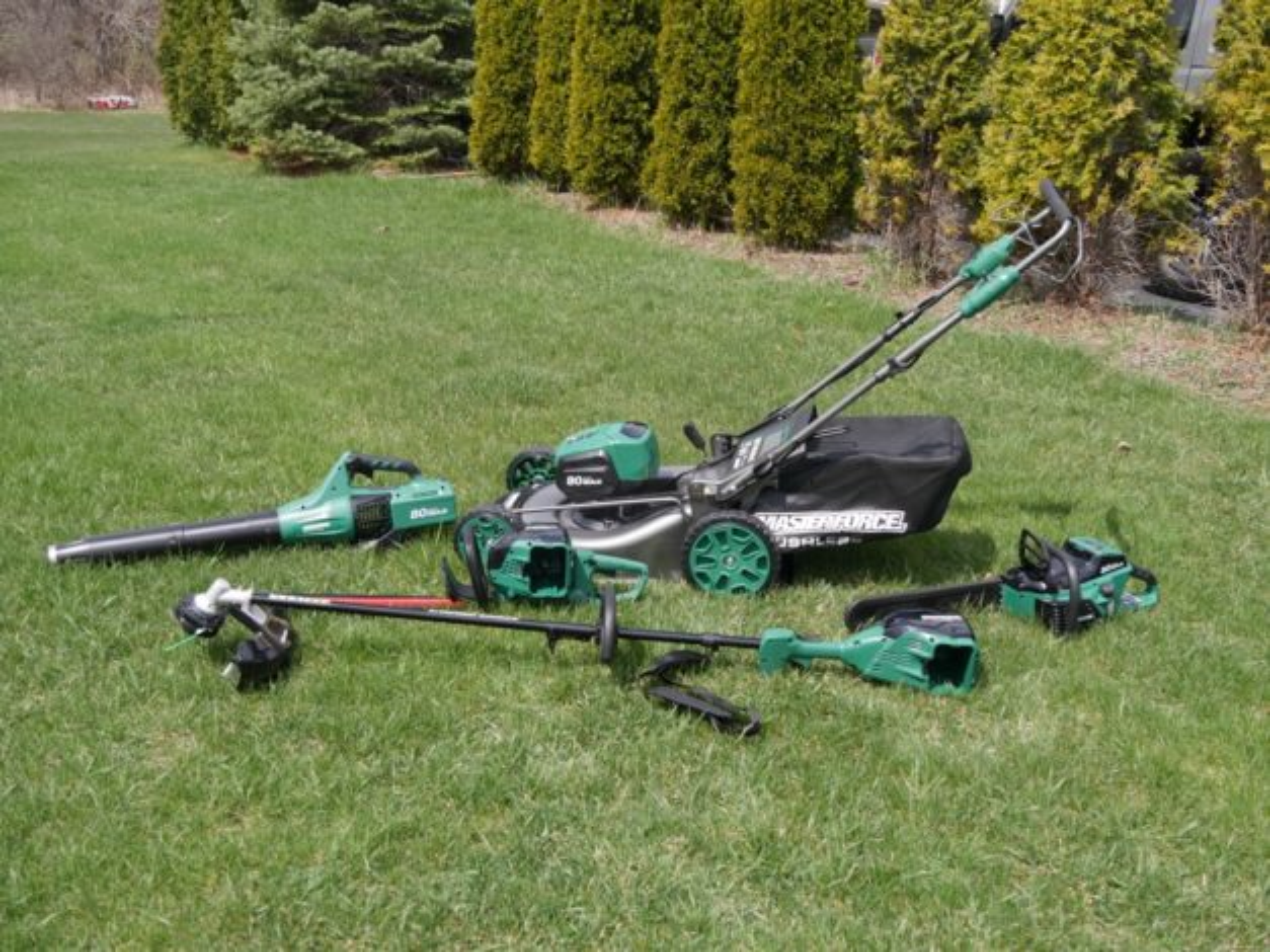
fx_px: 1541
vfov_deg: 34.3
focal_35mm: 42
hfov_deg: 44.8
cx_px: 635
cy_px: 476
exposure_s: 1/1000
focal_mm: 21
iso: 200
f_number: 4.5
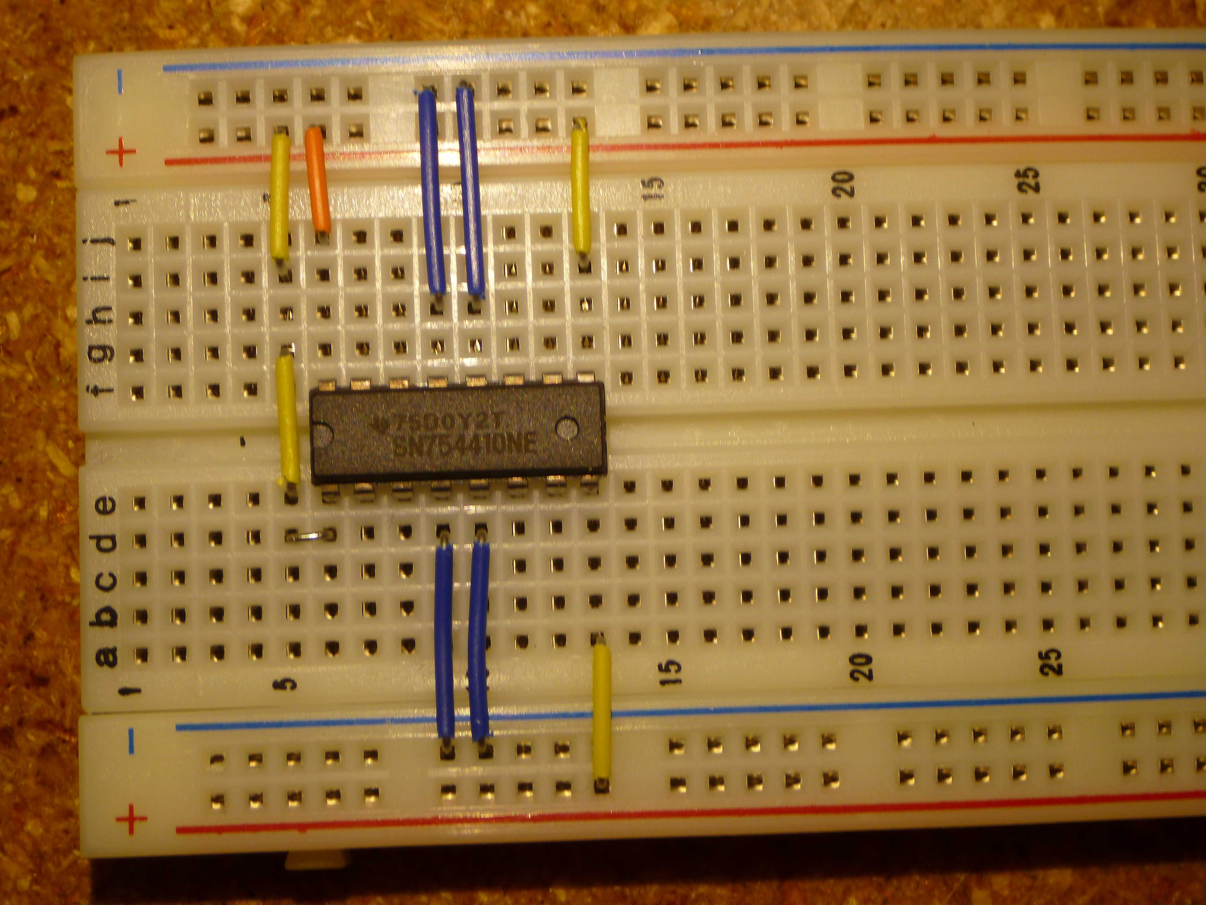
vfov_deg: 25.2
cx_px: 603
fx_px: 2021
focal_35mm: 58
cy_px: 452
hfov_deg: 33.2
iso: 125
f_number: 5
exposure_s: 1/80
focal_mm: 10.4
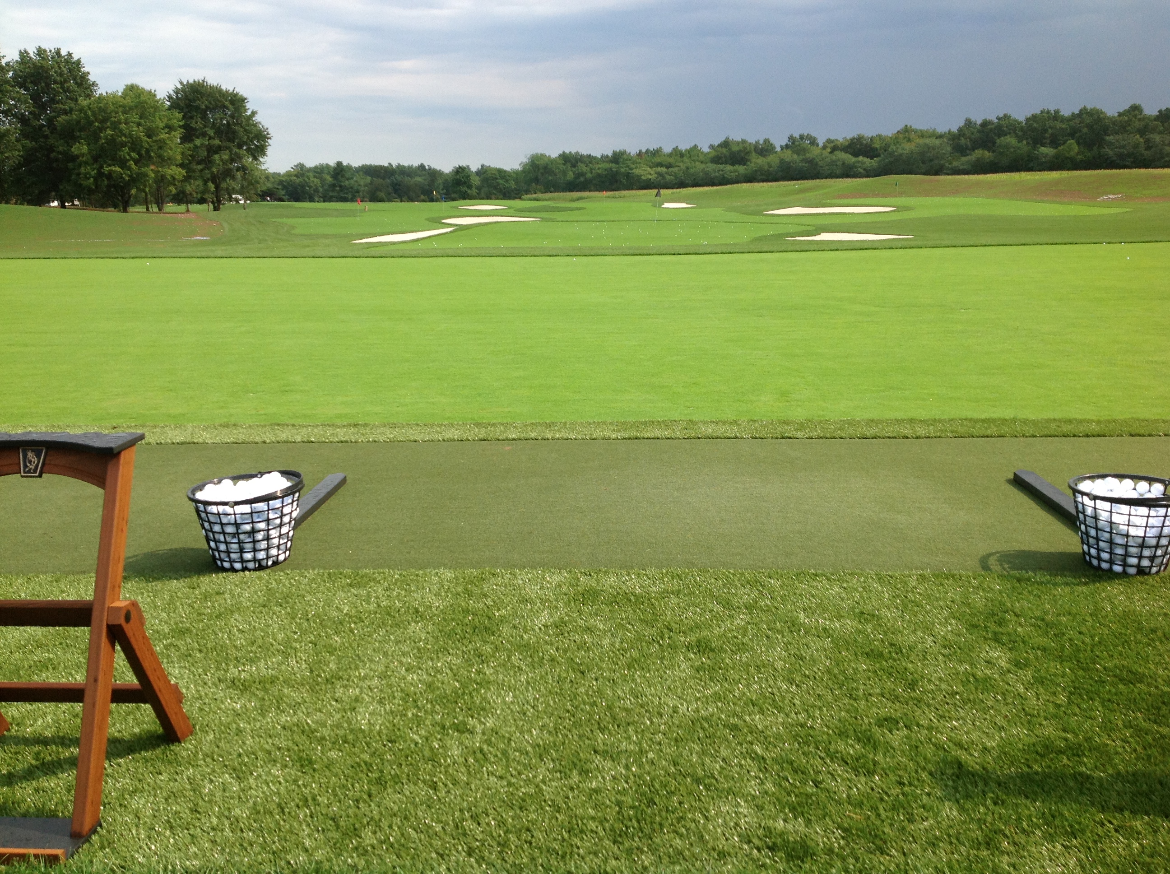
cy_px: 437
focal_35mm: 35
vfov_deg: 40.6
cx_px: 585
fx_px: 1181
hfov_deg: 52.7
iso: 50
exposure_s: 1/1314
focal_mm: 4.28
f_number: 2.4
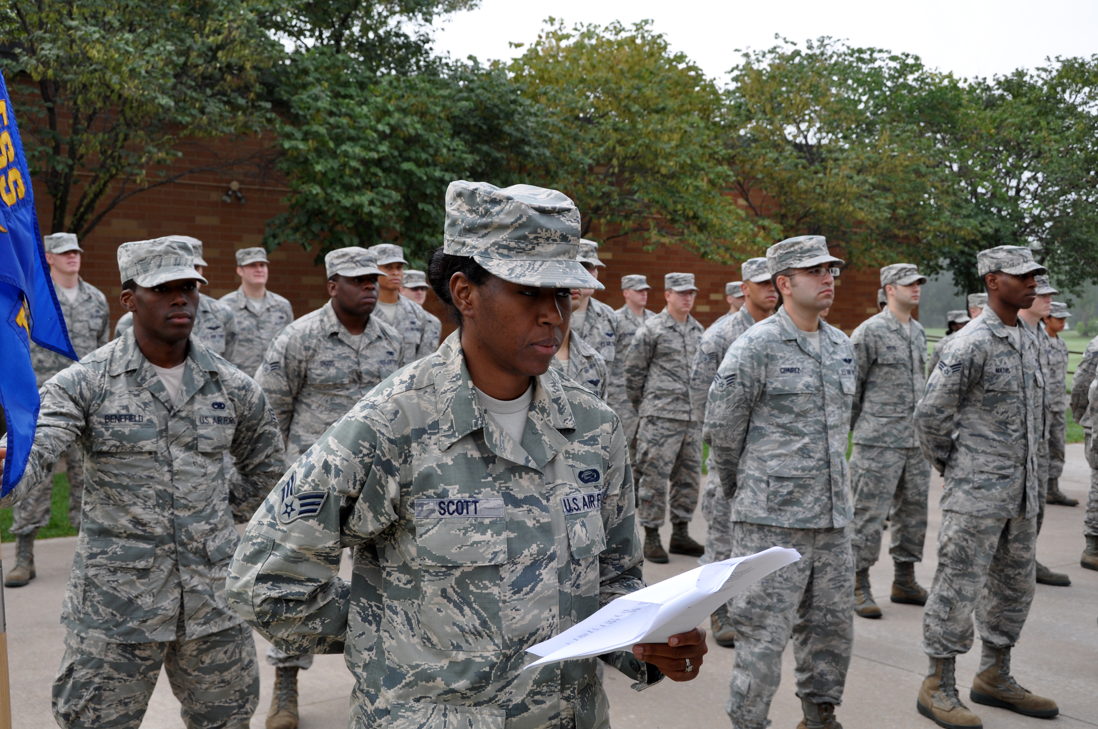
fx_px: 1279
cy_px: 364
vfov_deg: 31.8
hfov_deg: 46.4
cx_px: 549
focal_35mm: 42
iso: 200
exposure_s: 1/160
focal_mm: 28
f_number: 6.3
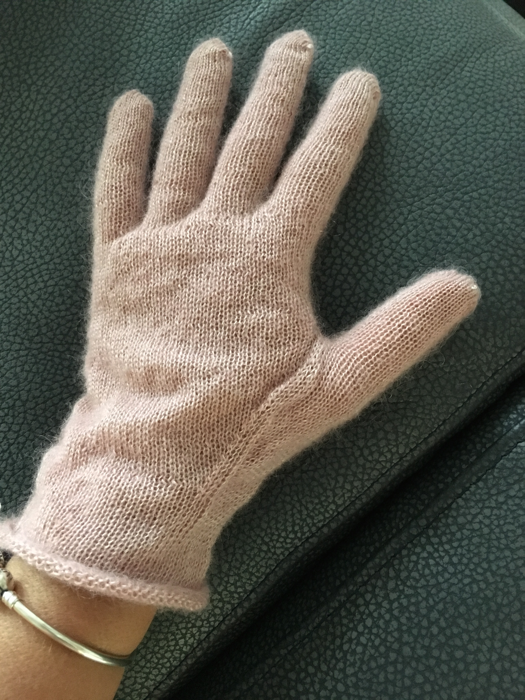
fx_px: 586
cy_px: 350
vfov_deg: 61.7
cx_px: 262
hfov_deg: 48.2
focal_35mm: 29
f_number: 2.2
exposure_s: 1/17
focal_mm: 4.15
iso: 320
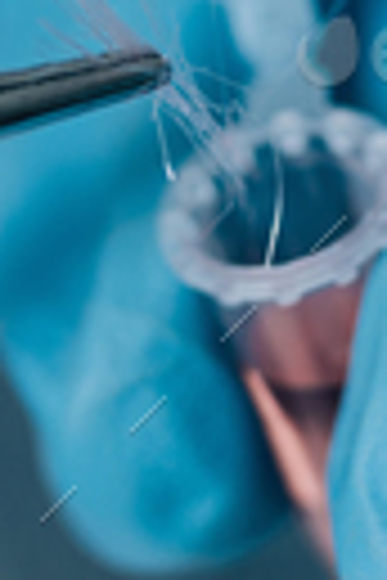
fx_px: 7723
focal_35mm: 479
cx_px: -189
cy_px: 265
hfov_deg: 2.9
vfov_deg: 4.3
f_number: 4.5
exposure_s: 1/200
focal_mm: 105
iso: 100
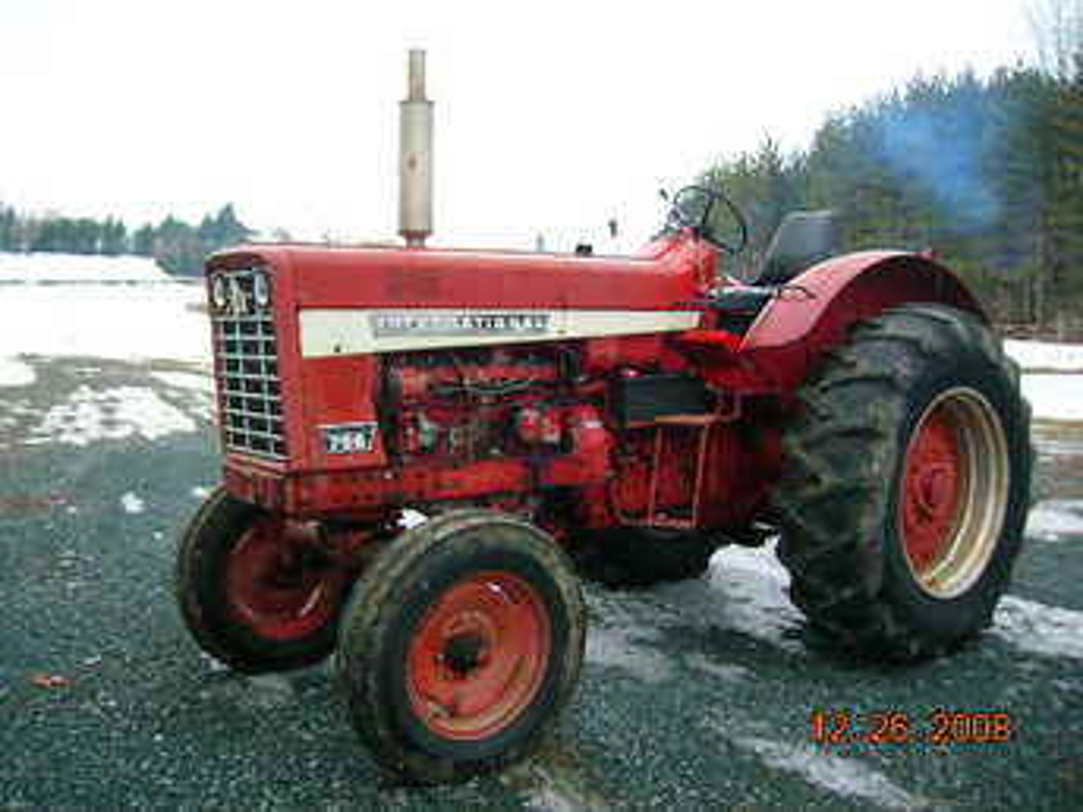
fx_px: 1064
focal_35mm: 34
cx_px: 542
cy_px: 406
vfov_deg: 41.8
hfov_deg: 54.0
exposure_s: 1/30
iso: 54
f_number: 2.9
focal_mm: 5.7
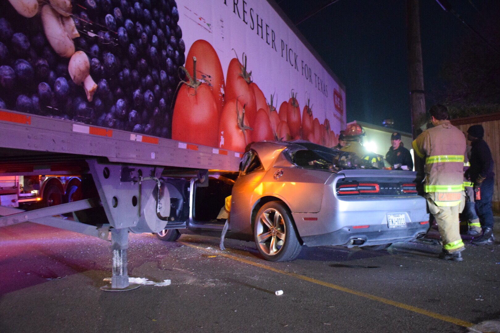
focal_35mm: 36
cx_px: 250
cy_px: 166
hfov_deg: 53.1
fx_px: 500
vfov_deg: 36.9
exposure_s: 1/15
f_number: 3.8
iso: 6400
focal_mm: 24
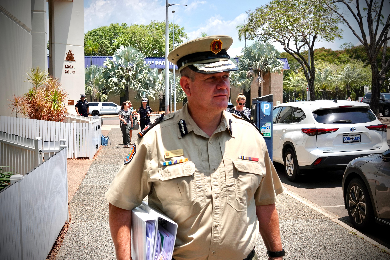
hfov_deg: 42.7
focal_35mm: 46
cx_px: 195
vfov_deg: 29.2
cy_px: 130
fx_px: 498
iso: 100
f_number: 4.5
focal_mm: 16.92
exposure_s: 1/1000
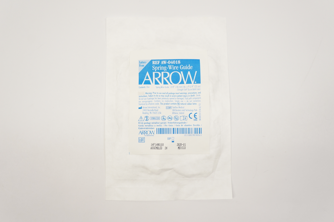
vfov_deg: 39.9
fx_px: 306
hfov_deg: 57.3
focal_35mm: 33
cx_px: 167
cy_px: 111
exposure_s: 1/100
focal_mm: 22
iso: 400
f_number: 5.6
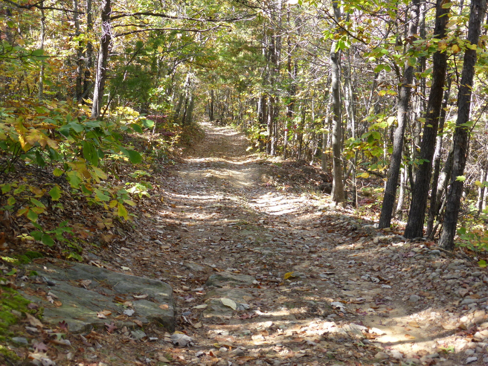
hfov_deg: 42.9
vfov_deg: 32.9
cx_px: 244
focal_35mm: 44
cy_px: 183
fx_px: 620
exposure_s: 1/60
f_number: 4.1
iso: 160
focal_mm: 7.9
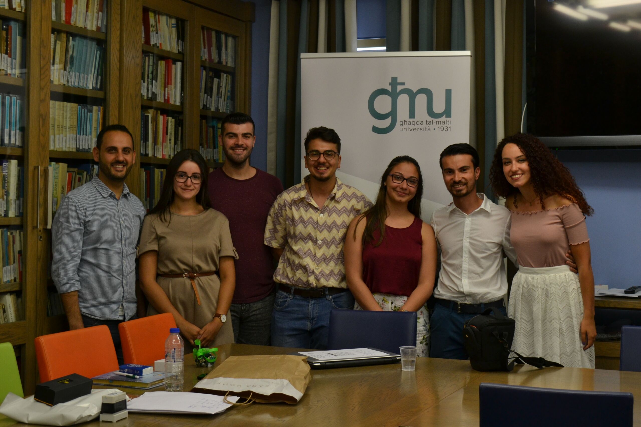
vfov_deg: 26.5
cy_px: 214
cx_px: 320
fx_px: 908
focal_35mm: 51
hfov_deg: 38.9
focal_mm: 34
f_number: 5.6
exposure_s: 1/80
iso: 400
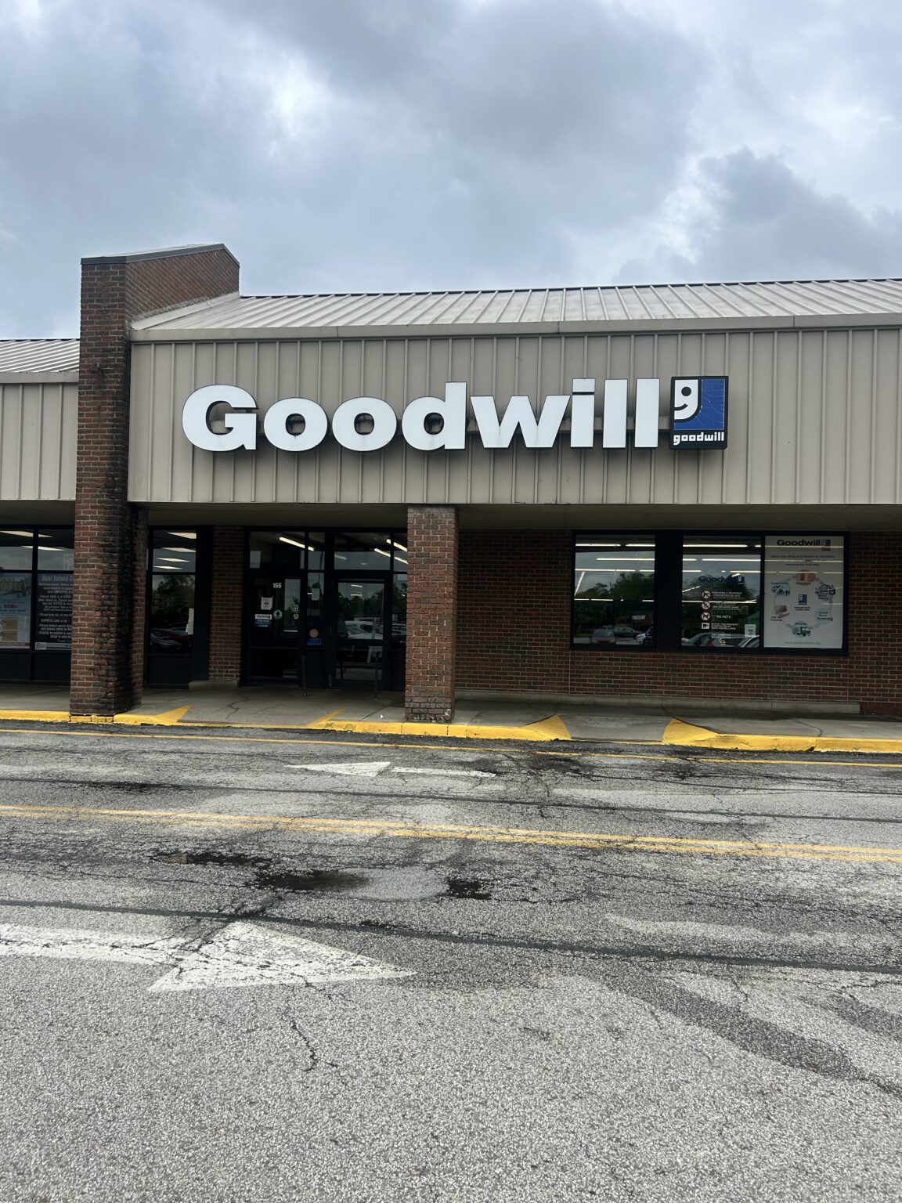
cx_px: 451
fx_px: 903
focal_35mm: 26
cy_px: 602
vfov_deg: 67.3
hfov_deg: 53.1
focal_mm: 5.7
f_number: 1.5
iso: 50
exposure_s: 1/2571
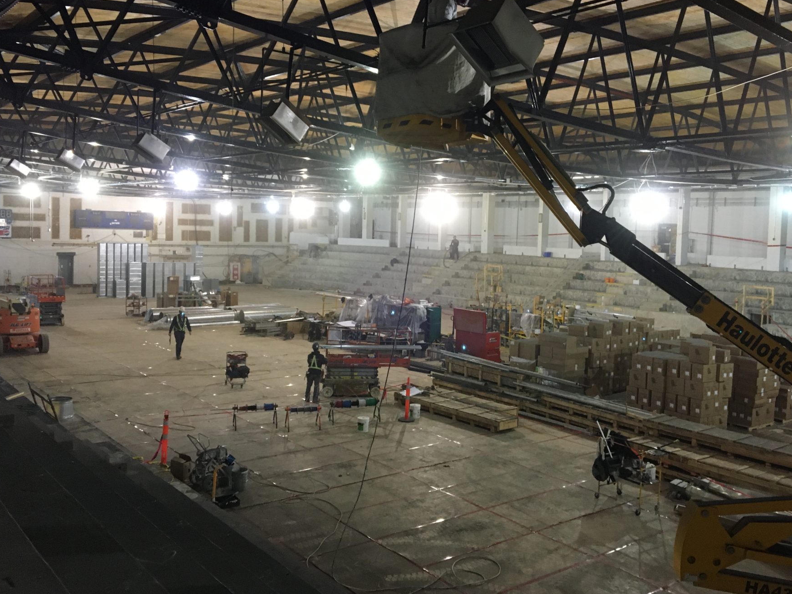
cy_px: 269
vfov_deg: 41.7
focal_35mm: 34
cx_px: 415
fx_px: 778
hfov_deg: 53.9
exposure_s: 1/30
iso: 160
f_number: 2.2
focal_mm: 4.15
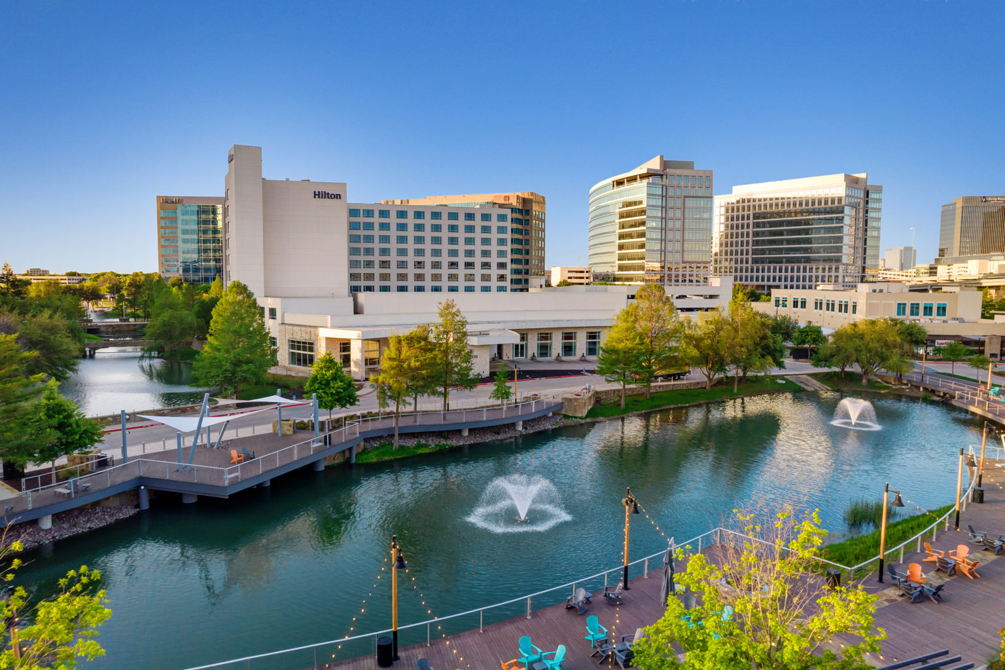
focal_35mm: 22
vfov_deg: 57.2
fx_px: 614
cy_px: 335
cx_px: 502
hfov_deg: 78.6
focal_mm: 8.4
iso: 110
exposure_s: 1/1500
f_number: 2.8
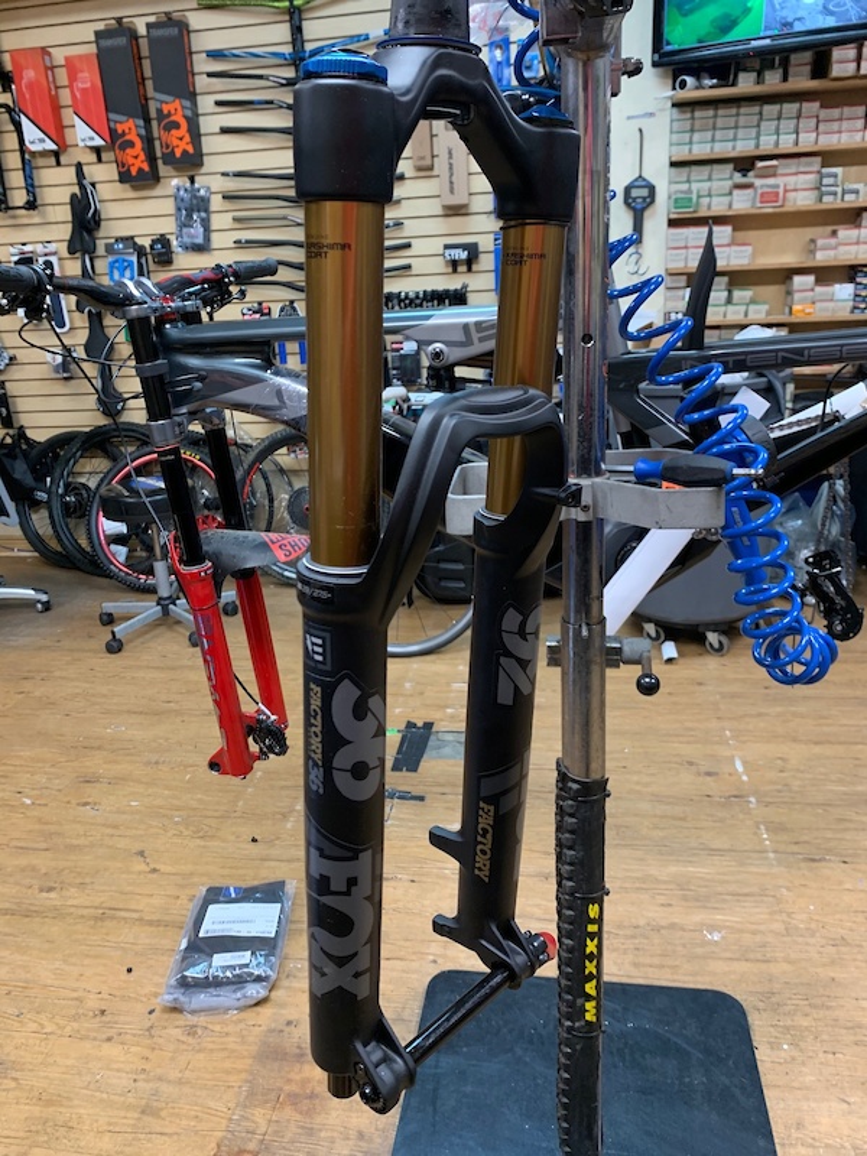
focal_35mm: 26
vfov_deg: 67.3
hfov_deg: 53.1
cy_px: 578
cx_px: 434
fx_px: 868
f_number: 1.8
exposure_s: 1/60
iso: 200
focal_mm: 4.25
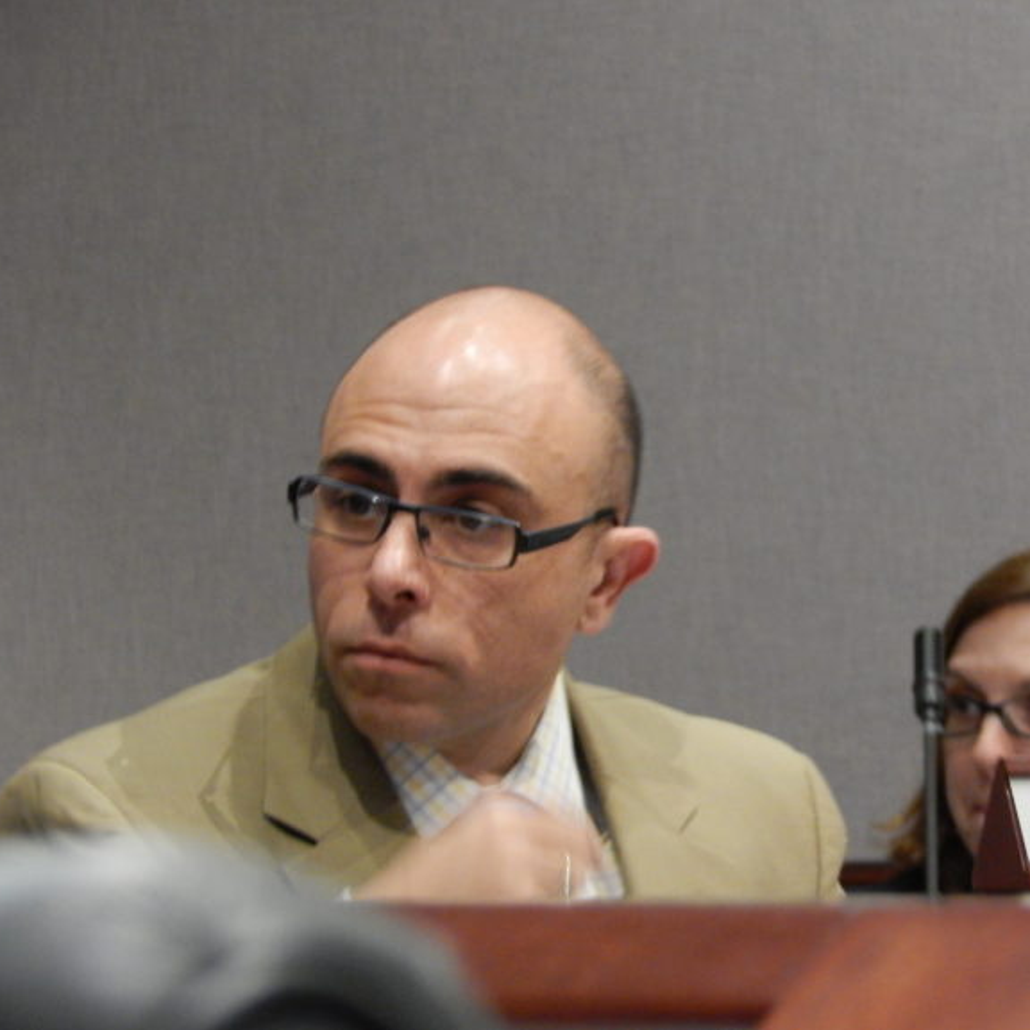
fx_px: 15452
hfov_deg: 3.8
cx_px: 661
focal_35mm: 459
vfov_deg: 3.8
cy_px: 515
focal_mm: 69
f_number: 5.7
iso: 800
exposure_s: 1/25
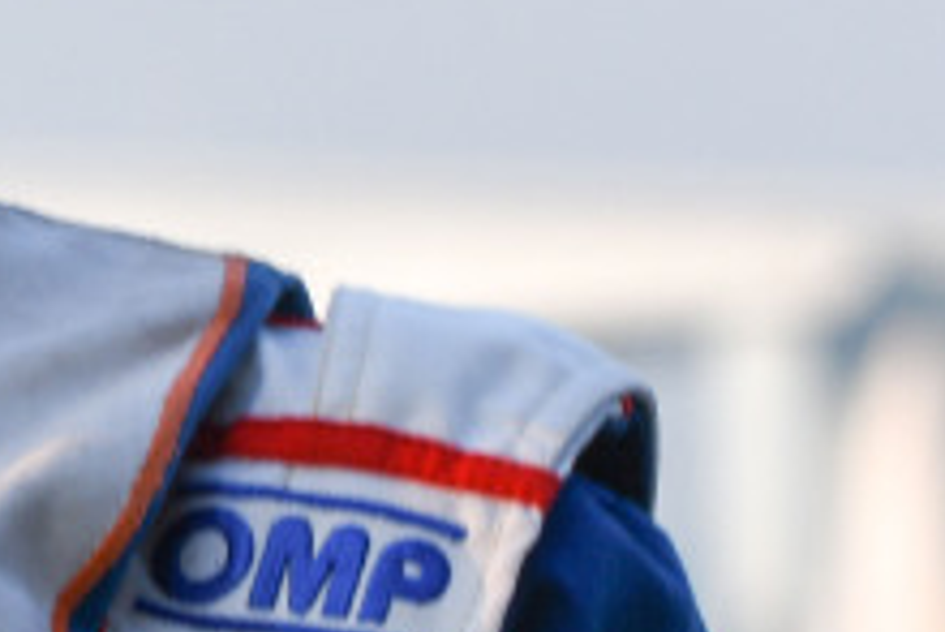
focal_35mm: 1225
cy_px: 112
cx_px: -679
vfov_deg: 1.1
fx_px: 32176
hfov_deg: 1.7
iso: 200
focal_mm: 150
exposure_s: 1/200
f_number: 8
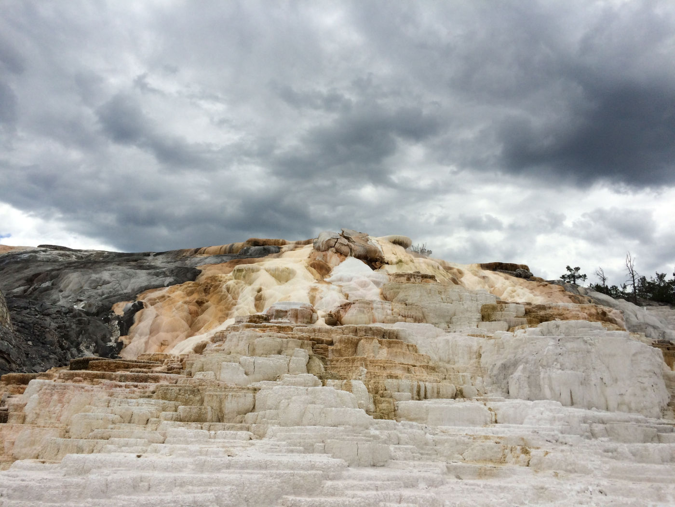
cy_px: 254
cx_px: 338
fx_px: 565
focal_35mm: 29
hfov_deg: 61.7
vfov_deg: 48.2
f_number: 2.2
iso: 32
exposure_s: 1/3425
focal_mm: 4.15
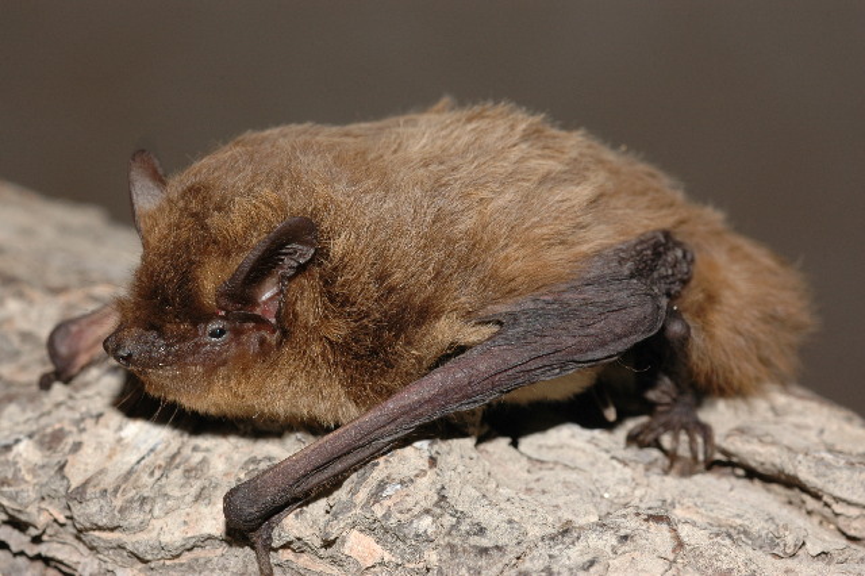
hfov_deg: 22.6
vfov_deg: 15.2
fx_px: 2161
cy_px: 288
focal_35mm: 90
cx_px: 432
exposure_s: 1/20
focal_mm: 60
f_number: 18
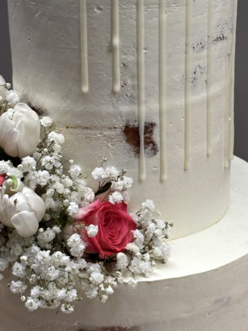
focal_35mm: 85
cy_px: 112
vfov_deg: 22.9
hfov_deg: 17.4
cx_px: 128
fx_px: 811
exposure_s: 1/100
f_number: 1.78
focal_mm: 6.86
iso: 50
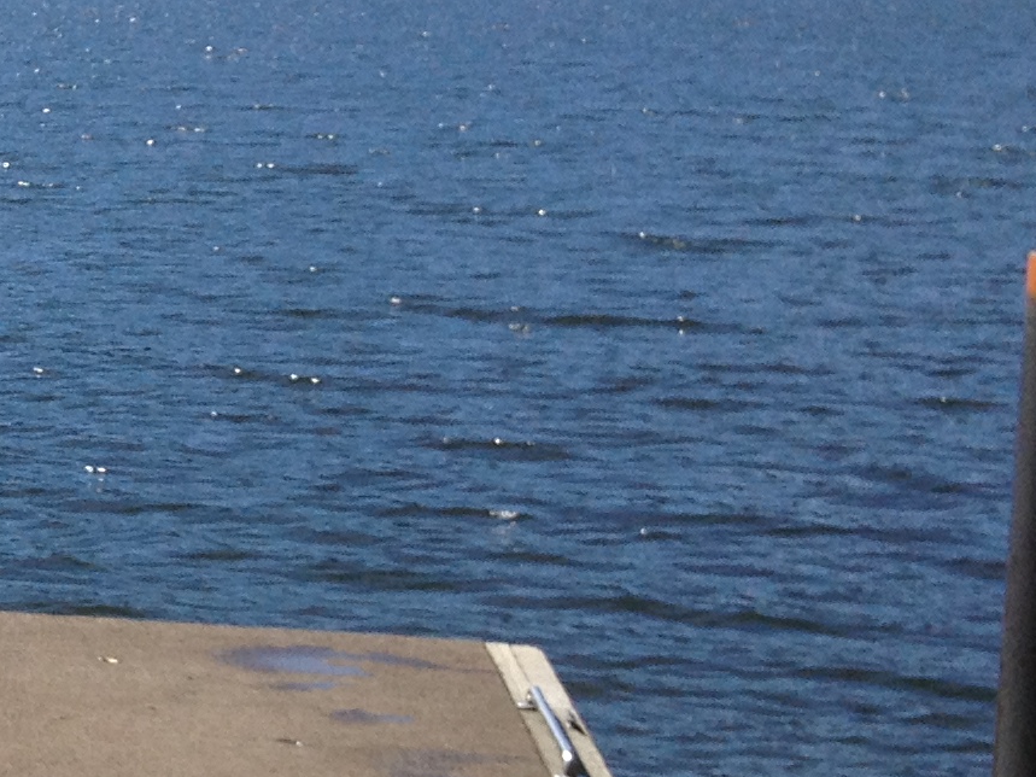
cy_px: 335
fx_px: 3980
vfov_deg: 11.1
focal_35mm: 133
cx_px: -812
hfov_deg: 13.4
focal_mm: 4.28
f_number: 2.4
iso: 50
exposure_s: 1/2045
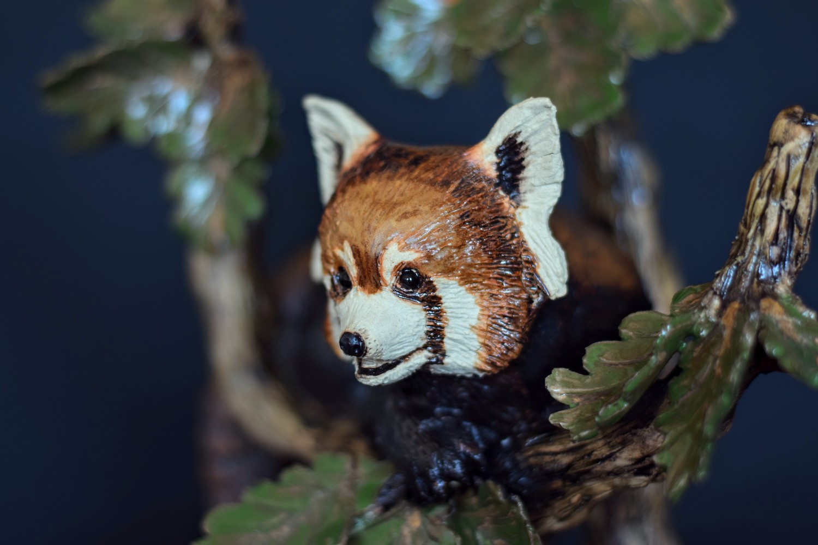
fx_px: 1704
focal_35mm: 75
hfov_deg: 27.0
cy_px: 272
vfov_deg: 18.2
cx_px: 409
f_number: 2.2
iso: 100
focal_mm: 50
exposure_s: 1/100
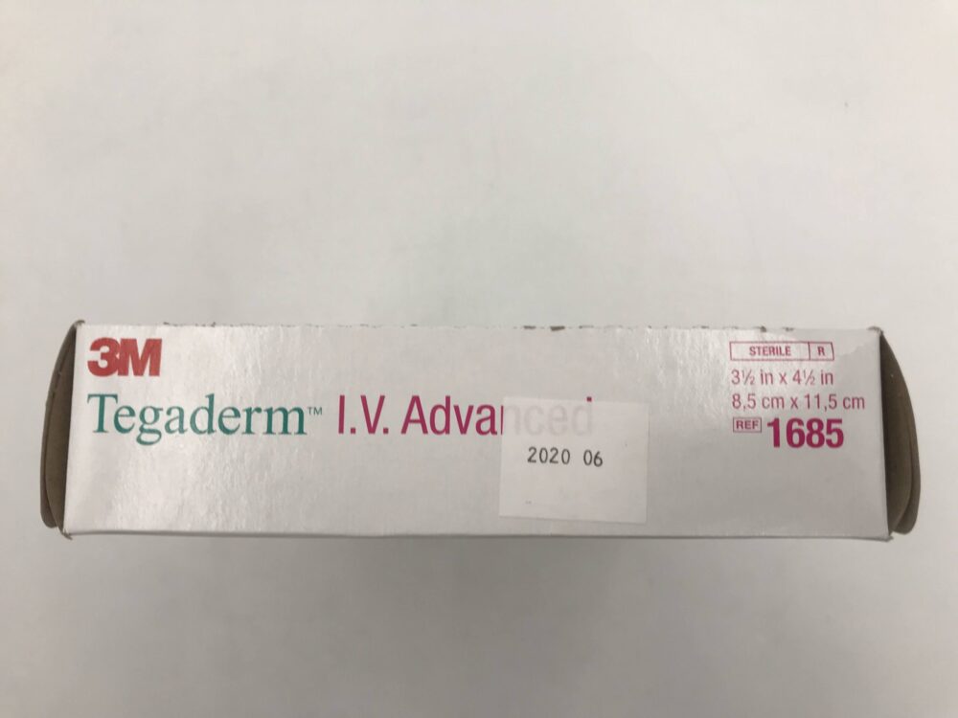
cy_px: 359
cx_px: 479
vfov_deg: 49.7
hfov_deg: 63.4
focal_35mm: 28
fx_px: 775
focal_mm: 3.99
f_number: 1.8
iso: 32
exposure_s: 1/60
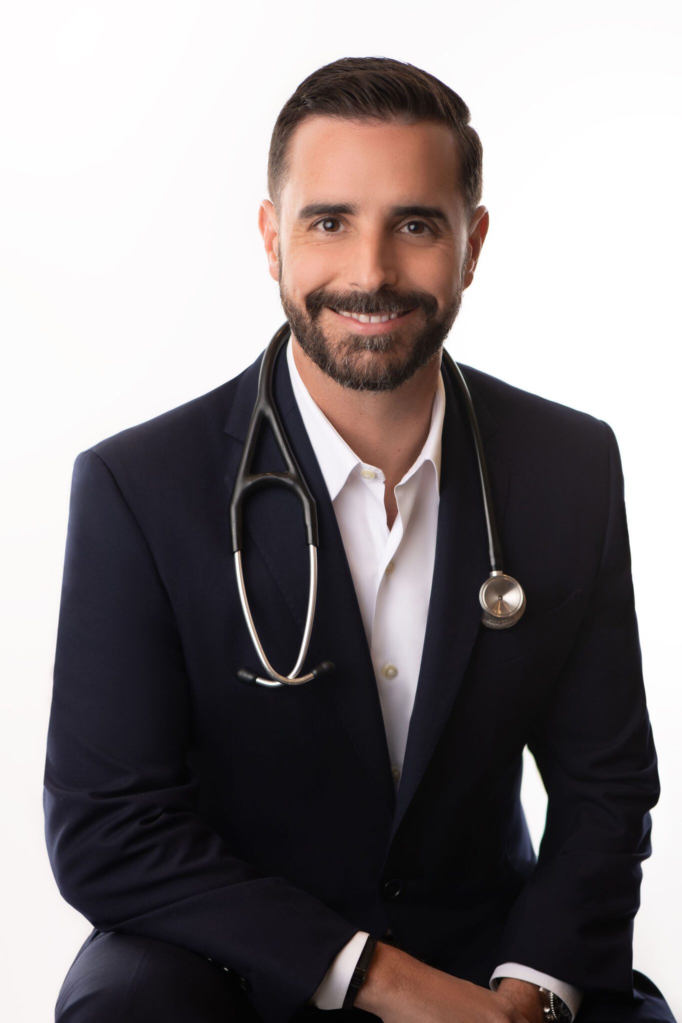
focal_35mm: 105
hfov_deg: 13.0
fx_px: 2984
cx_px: 341
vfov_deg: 19.5
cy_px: 512
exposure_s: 1/400
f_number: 5.6
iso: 320
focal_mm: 105
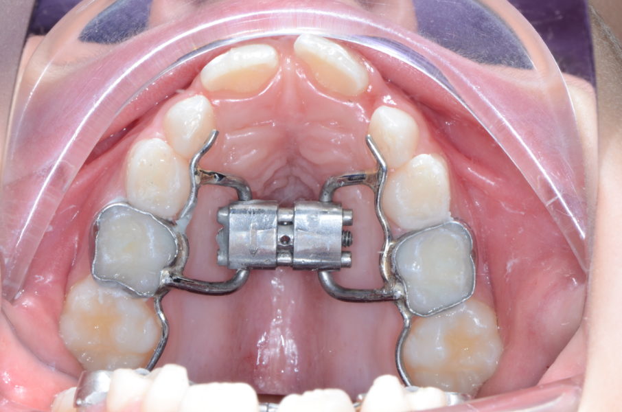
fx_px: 2716
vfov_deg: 8.7
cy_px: 206
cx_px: 311
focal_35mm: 158
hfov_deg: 13.1
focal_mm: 105
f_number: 32
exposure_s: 1/60
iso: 250
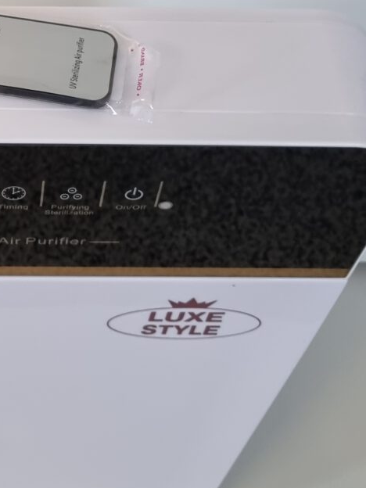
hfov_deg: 22.0
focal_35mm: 64
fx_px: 902
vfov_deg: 29.5
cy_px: 87
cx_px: -9
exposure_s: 1/100
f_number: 1.8
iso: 160
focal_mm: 5.4
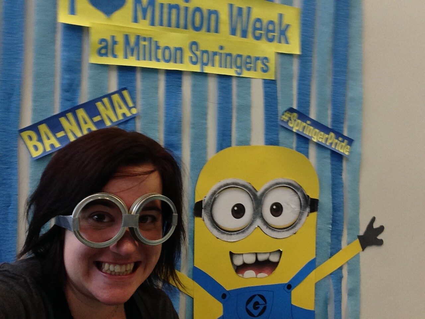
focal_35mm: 33
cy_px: 160
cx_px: 212
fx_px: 405
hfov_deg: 55.4
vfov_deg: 42.9
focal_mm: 2.15
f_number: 2.4
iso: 100
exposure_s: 1/30
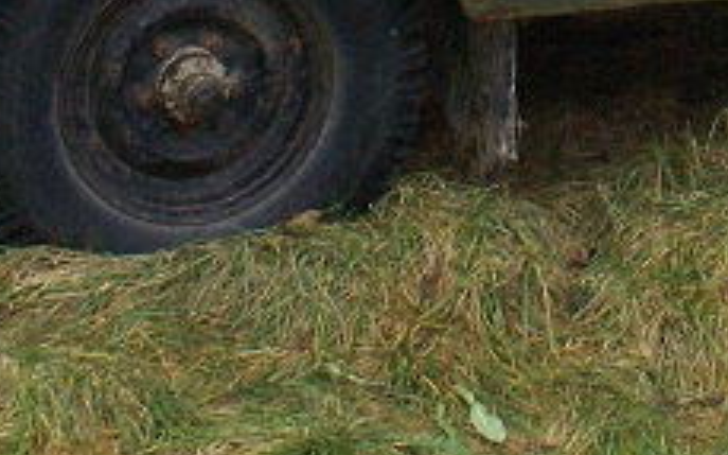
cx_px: 827
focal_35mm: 168
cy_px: -550
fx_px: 3332
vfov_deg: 7.4
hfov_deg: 12.2
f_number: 4.5
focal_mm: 26
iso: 800
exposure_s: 1/80
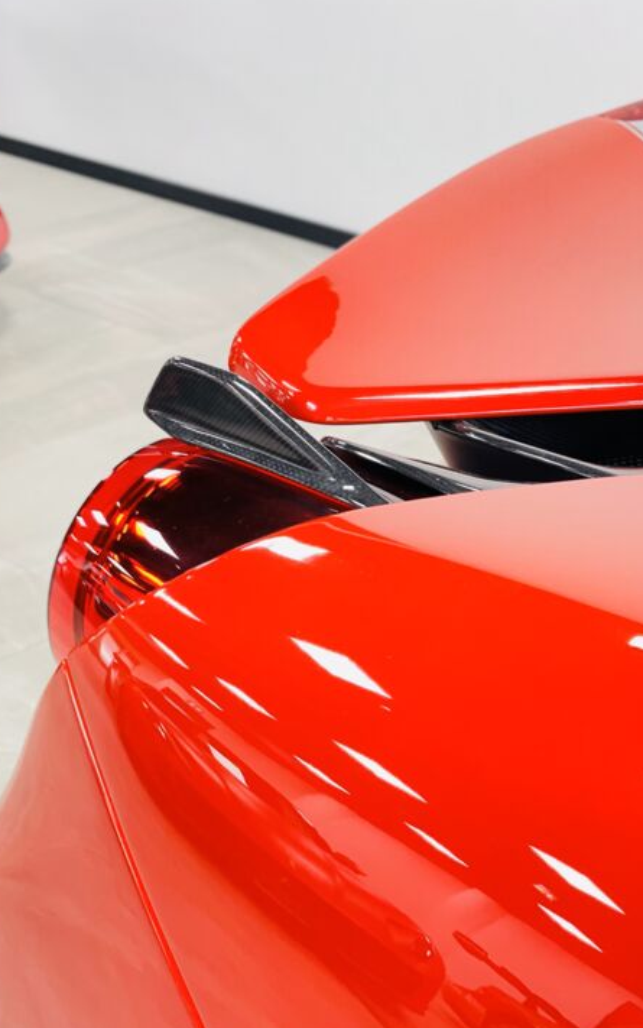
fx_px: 1737
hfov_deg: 21.0
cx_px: 342
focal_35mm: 62
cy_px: 490
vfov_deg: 33.0
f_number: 2
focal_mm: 6
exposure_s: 1/33
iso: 200
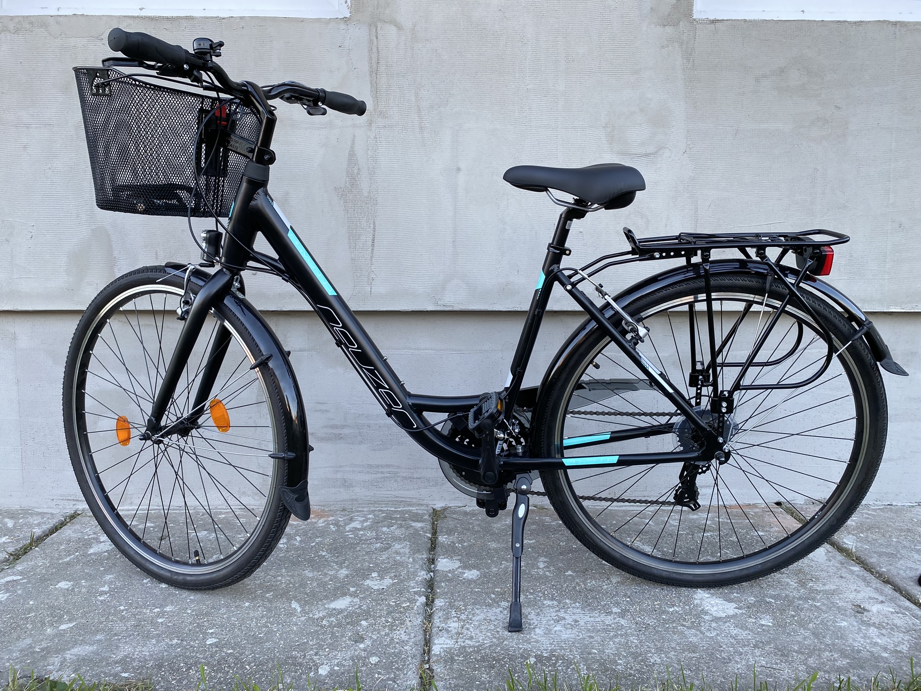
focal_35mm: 26
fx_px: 692
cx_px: 460
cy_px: 346
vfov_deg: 53.1
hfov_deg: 67.3
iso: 64
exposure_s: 1/121
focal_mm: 4.25
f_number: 1.8
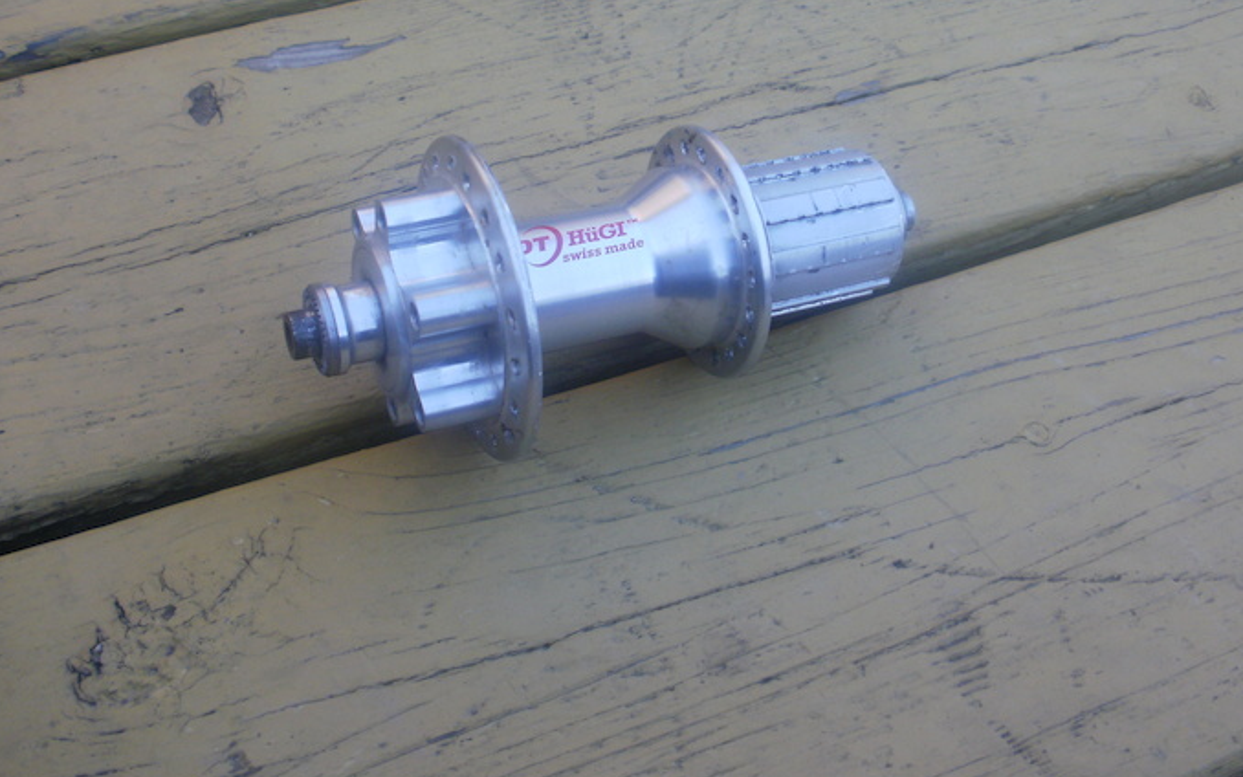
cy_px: 266
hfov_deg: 44.3
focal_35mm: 45
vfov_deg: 28.4
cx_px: 660
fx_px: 1525
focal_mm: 6.3
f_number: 3.5
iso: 100
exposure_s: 1/60
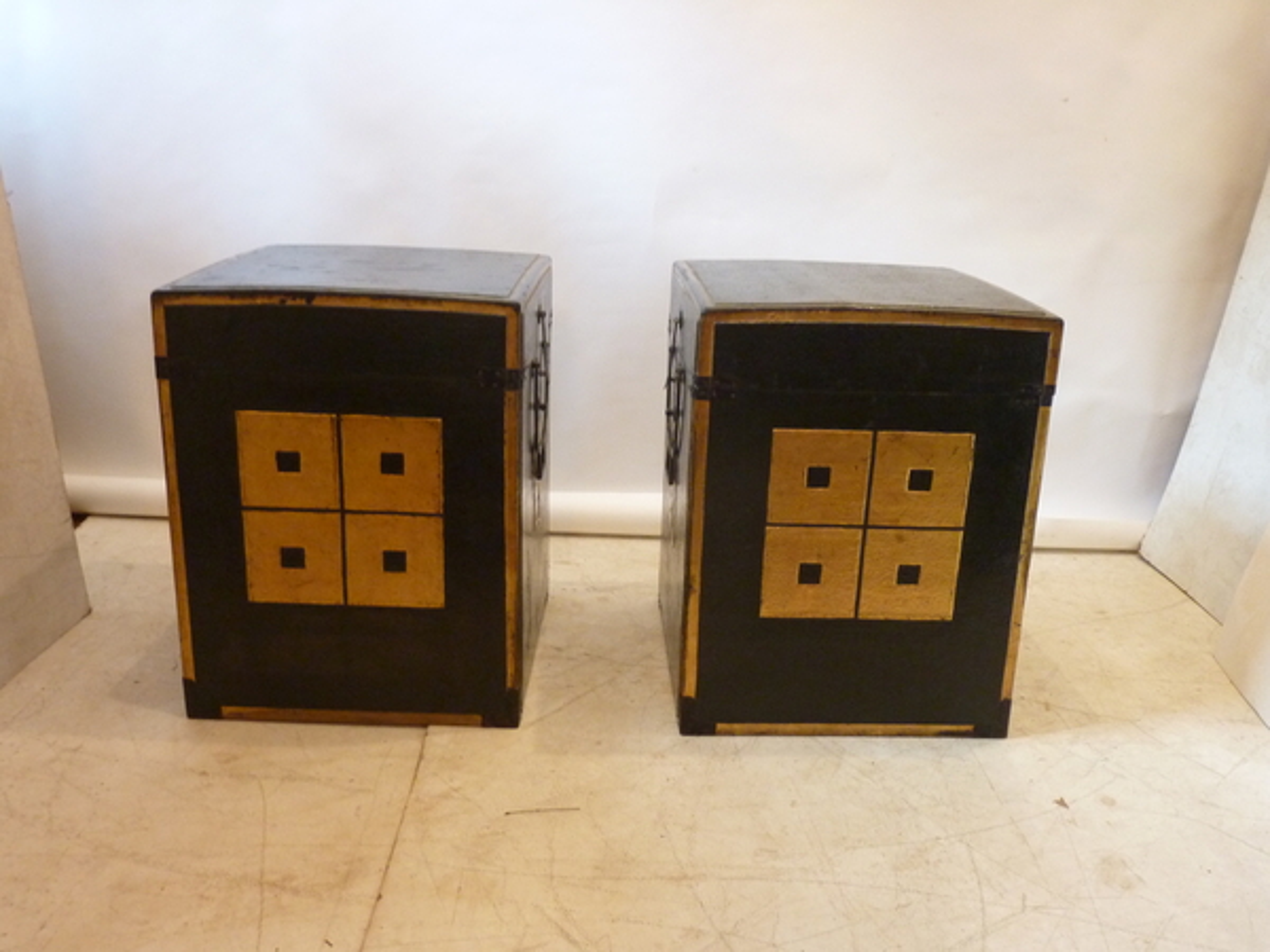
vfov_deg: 44.2
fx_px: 1174
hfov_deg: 56.8
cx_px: 635
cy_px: 476
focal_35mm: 32
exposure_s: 1/8
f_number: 3.5
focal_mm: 5.3
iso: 400
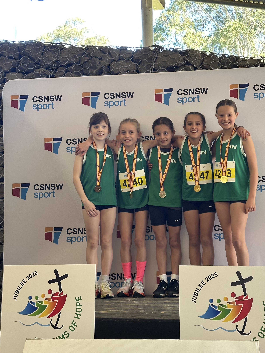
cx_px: 153
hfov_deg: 24.4
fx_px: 613
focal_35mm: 60
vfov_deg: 32.2
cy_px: 158
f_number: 1.78
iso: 80
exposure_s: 1/77
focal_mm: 6.86
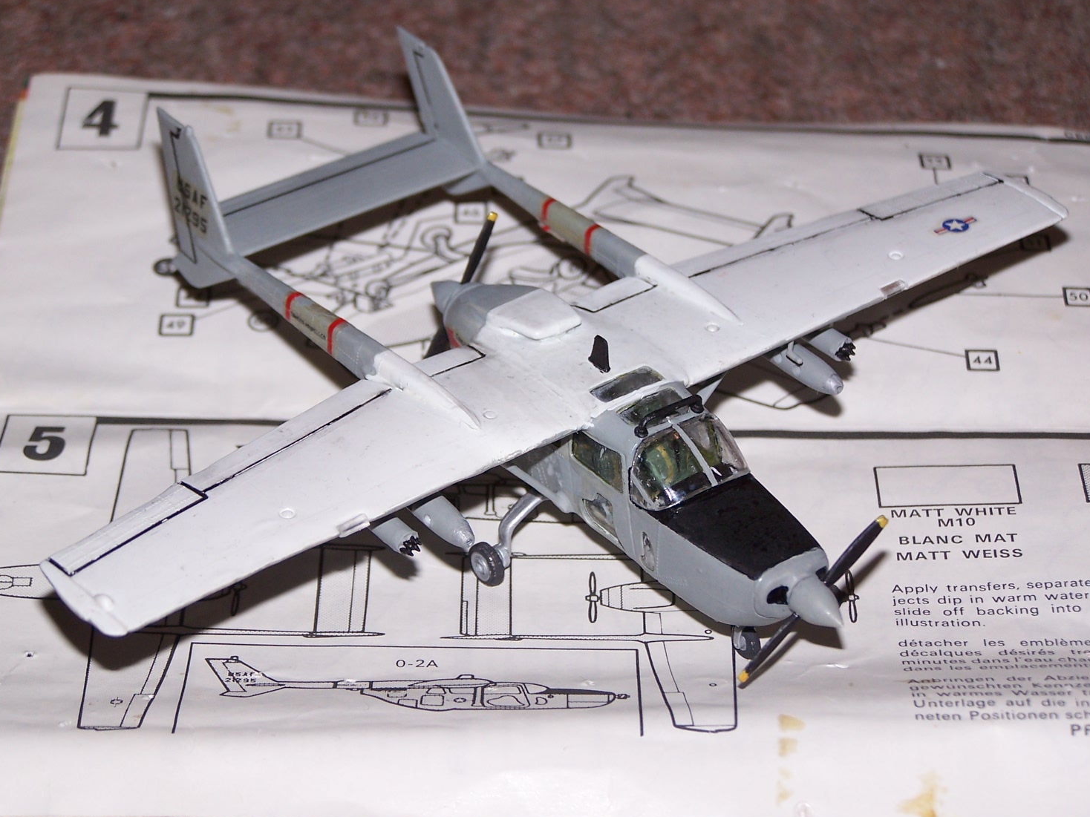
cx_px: 535
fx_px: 3495
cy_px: 416
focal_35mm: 111
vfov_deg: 13.3
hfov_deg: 17.7
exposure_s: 1/90
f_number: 3.2
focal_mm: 17.5
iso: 80
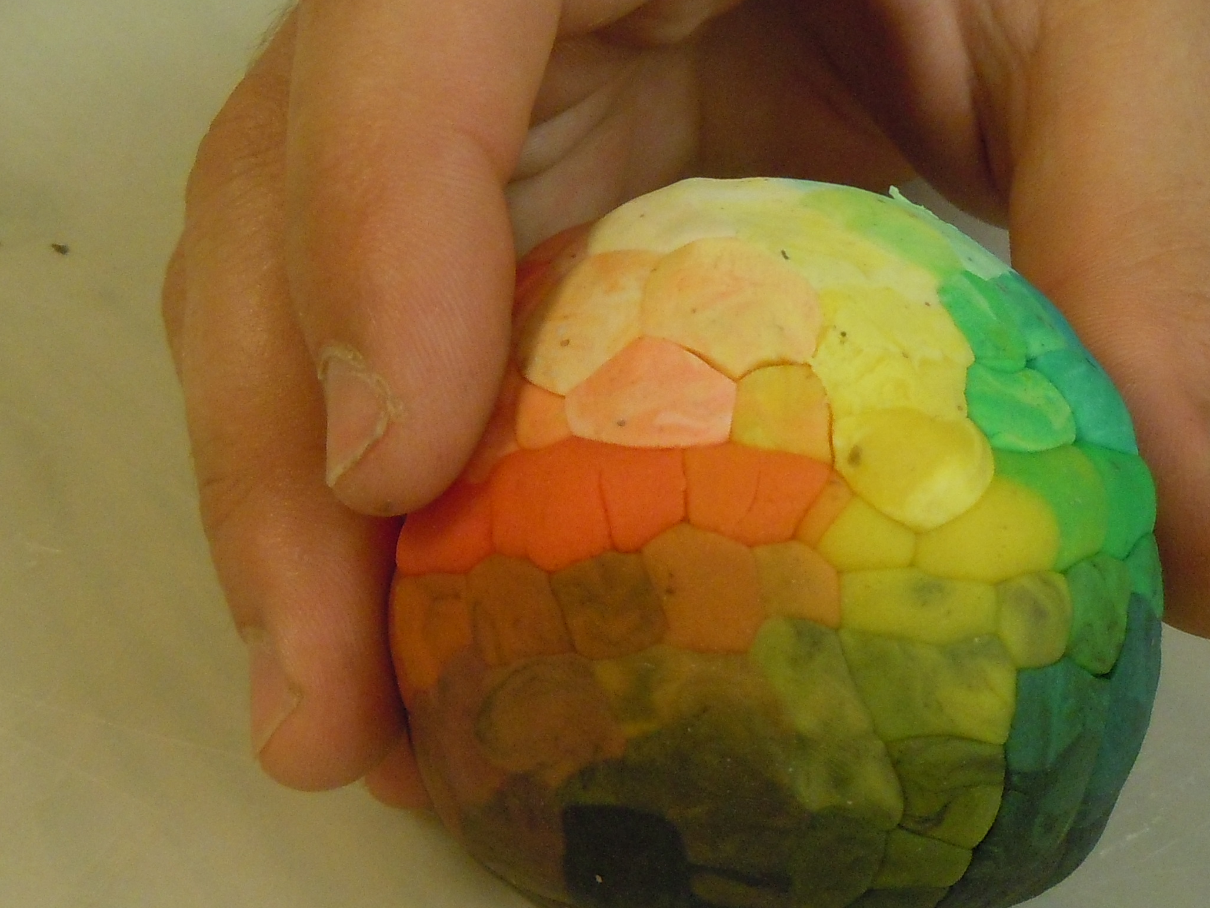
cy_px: 403
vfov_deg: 23.3
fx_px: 2202
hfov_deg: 30.7
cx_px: 617
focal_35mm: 63
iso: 400
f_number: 3.5
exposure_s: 1/25
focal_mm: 5.4
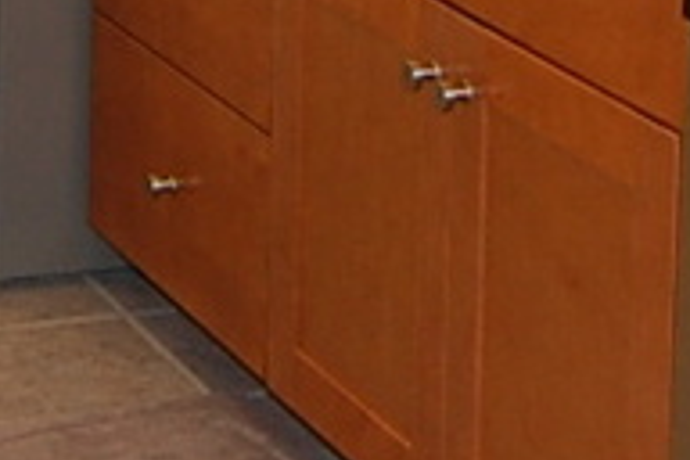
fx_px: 3234
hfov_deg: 12.0
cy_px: -397
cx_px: -61
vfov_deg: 7.8
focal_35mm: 169
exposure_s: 1/60
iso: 400
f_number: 4
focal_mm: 15
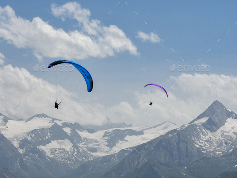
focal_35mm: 155
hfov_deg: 12.7
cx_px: 120
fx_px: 1061
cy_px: 89
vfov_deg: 9.6
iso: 100
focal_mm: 95
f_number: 10
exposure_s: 1/400
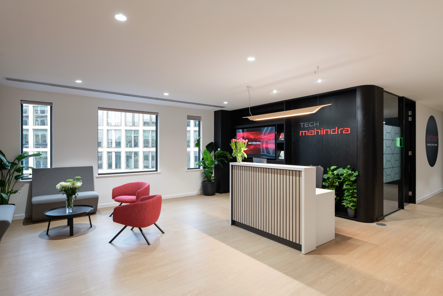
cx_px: 222
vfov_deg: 61.9
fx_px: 246
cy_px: 148
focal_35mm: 20
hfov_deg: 84.0
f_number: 11
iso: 400
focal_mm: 20
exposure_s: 1/4
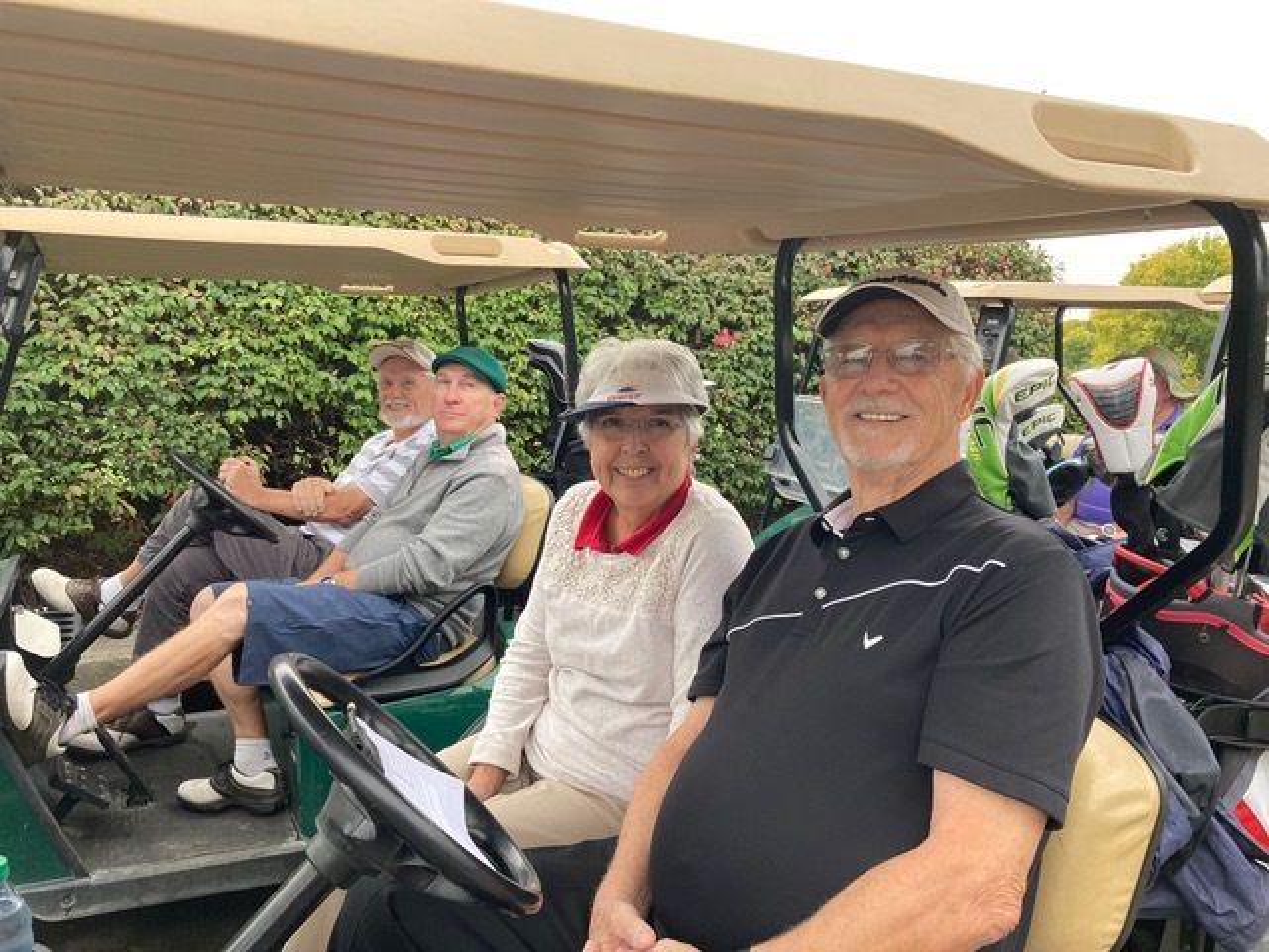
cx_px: 634
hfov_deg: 63.4
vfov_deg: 49.7
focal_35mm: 28
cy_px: 476
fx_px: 1026
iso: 64
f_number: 1.8
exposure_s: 1/121
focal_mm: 3.99
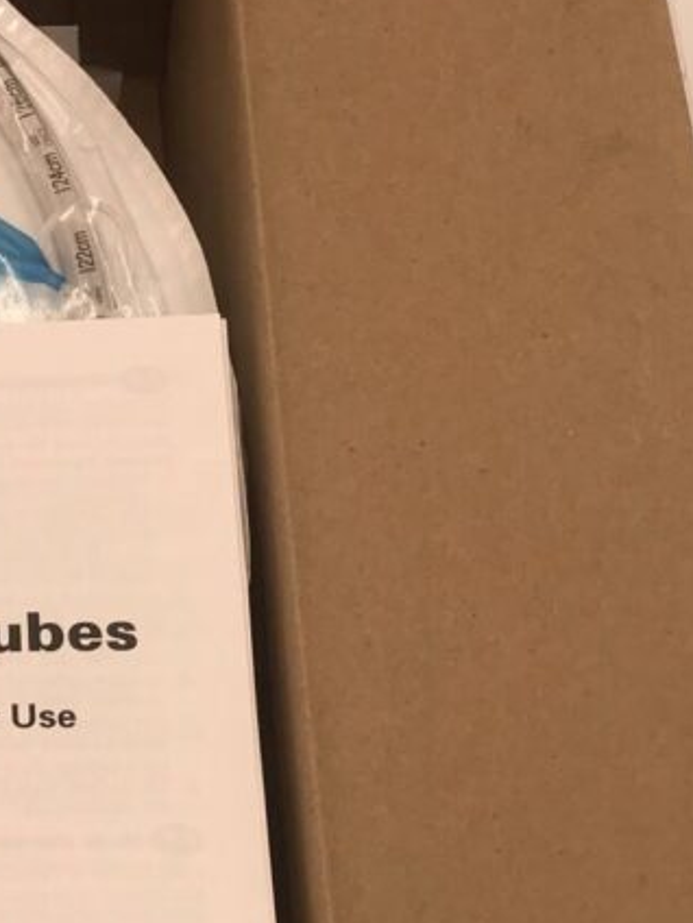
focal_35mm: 88
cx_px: -92
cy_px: 654
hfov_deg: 16.2
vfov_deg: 22.1
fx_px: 2349
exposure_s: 1/173
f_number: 1.8
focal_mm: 3.99
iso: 20
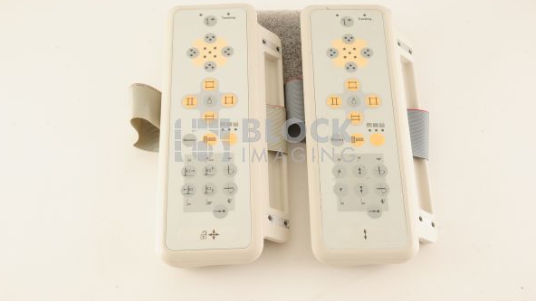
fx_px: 753
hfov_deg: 39.2
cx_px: 265
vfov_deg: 22.6
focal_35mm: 53
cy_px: 141
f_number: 14
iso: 1600
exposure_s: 1/160
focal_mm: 50
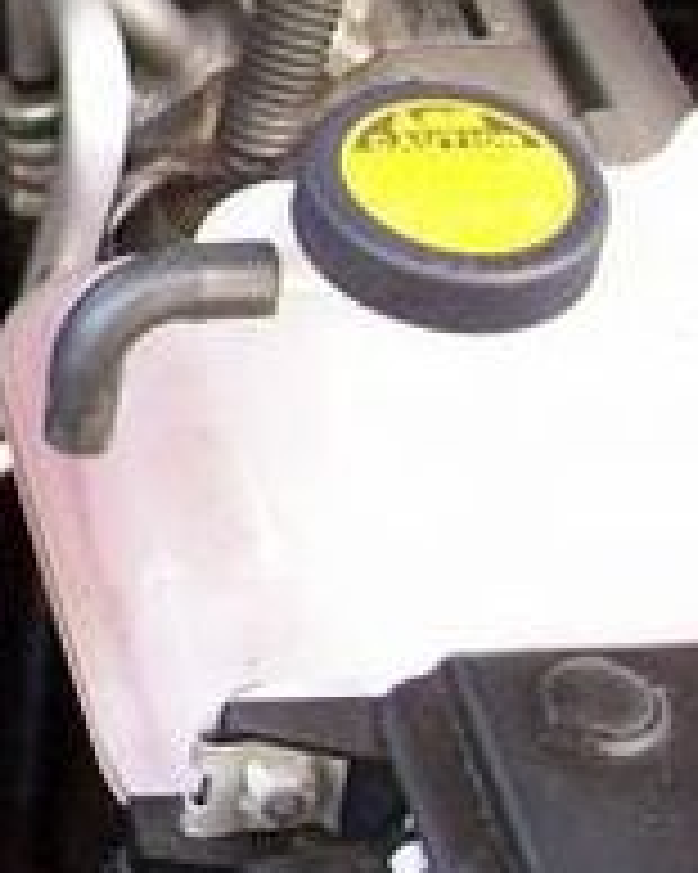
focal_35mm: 145
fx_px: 3747
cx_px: -639
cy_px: 333
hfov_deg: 10.0
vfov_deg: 13.3
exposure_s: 1/53.5
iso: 80
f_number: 2.7
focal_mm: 6
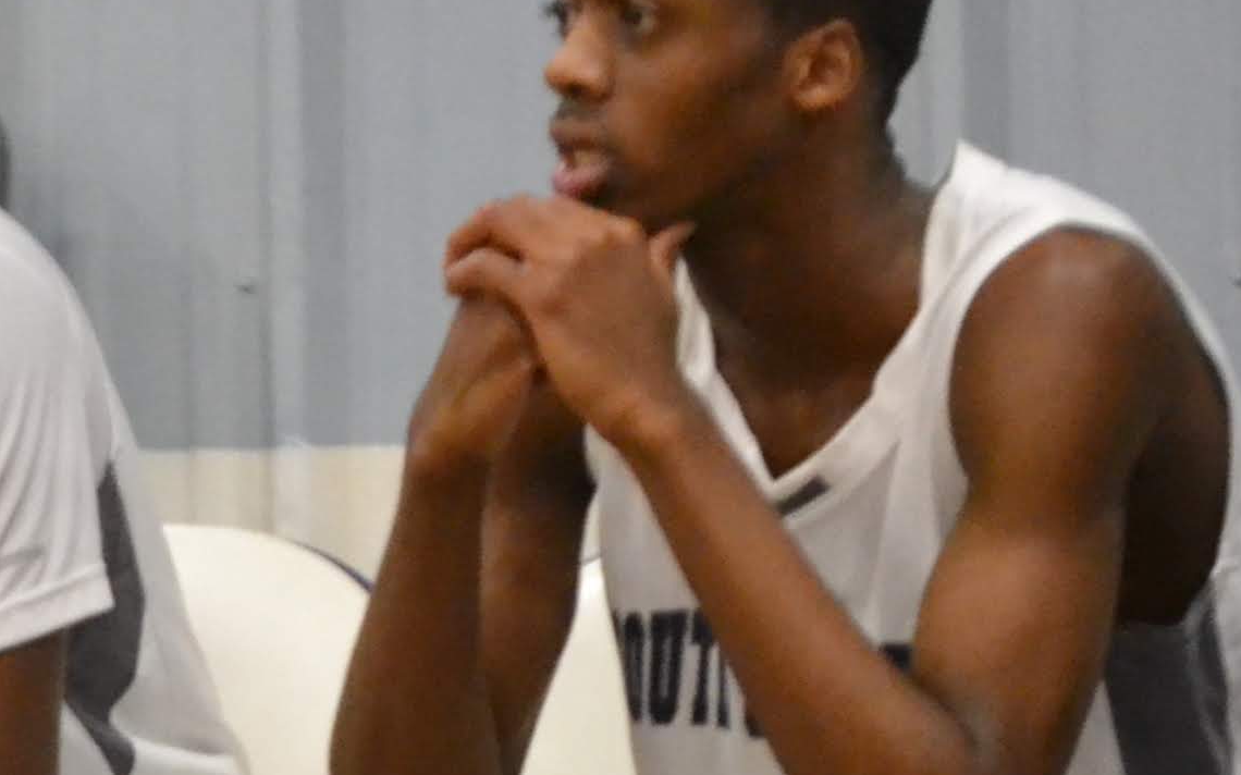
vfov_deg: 1.5
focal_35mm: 896
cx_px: -647
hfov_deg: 2.3
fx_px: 30300
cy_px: 1278
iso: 3200
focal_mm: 145
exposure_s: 1/100
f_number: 5
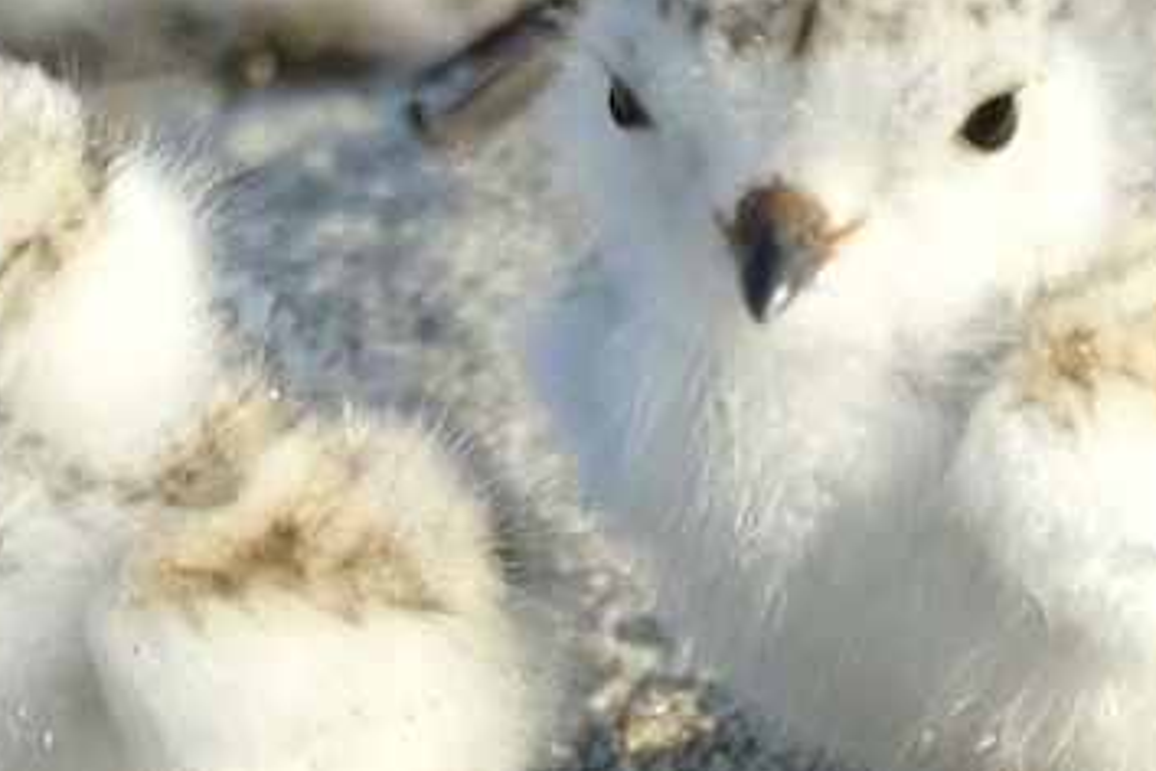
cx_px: -49
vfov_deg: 0.6
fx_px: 69579
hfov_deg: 1.0
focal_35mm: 2167
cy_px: 647
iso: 500
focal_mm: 400
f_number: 5.6
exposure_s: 1/850
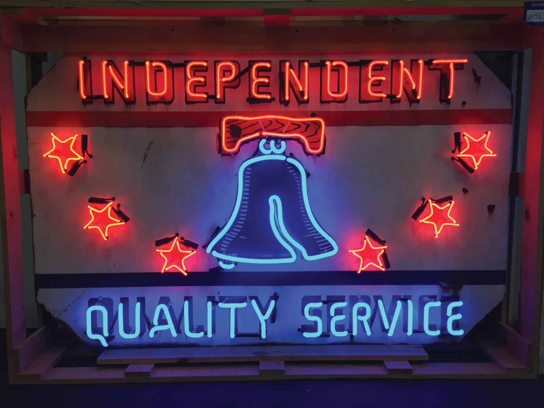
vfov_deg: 48.2
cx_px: 272
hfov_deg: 61.7
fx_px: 456
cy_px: 204
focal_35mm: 29
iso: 50
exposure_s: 1/120
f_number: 2.2
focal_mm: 4.15
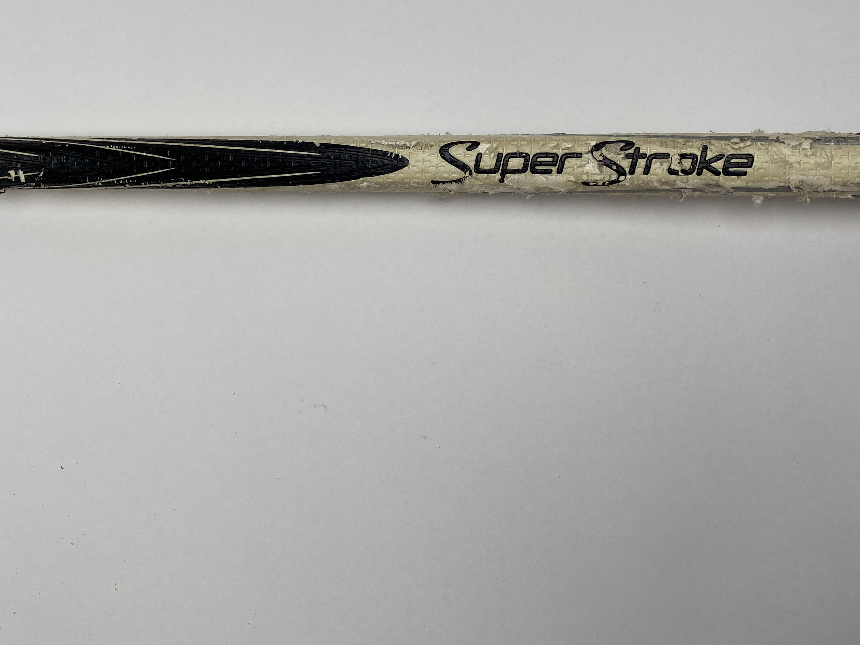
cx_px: 379
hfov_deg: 51.2
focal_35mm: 36
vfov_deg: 39.1
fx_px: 894
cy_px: 199
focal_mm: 4.25
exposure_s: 1/441
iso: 32
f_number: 1.8
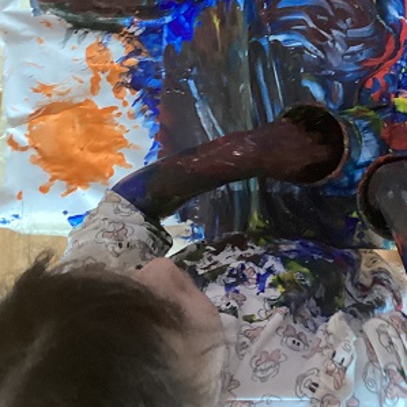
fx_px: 811
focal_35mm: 61
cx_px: 299
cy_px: 140
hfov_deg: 27.8
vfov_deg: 28.0
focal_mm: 3.3
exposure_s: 1/30
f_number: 2.4
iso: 400
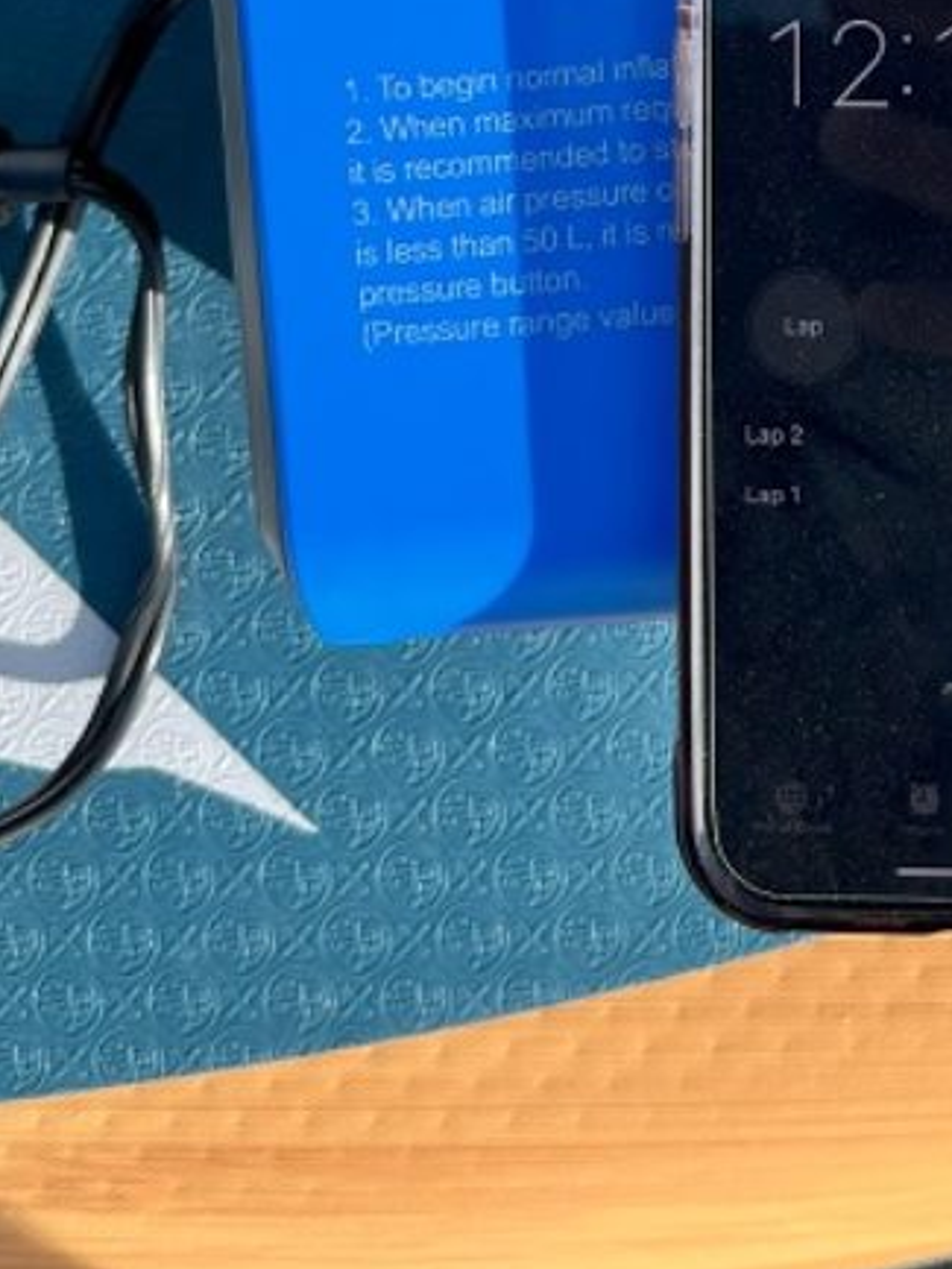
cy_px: -182
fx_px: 2309
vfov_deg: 27.6
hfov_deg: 22.4
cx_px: 961
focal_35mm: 63
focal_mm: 5.1
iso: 50
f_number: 1.6
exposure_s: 1/1647
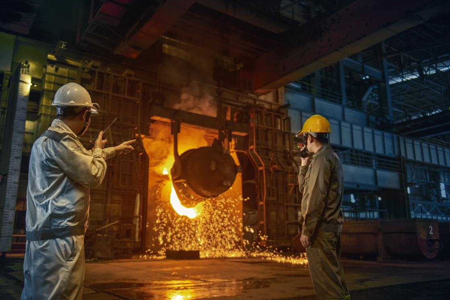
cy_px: 146
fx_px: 388
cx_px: 216
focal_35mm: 31
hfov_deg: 60.3
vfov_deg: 42.3
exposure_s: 1/125
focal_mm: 29
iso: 400
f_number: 2.8
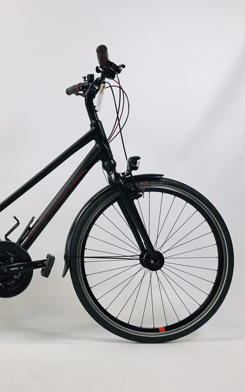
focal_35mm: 40
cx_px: 13
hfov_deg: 30.2
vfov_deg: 49.3
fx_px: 427
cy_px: 195
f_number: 1.8
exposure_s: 1/33
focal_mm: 3.99
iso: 20
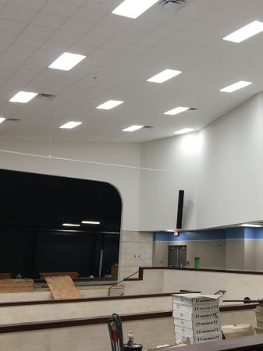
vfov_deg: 43.9
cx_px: 216
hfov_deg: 32.5
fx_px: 436
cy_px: 183
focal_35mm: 43
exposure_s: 1/30
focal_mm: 4.15
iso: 40
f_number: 2.2
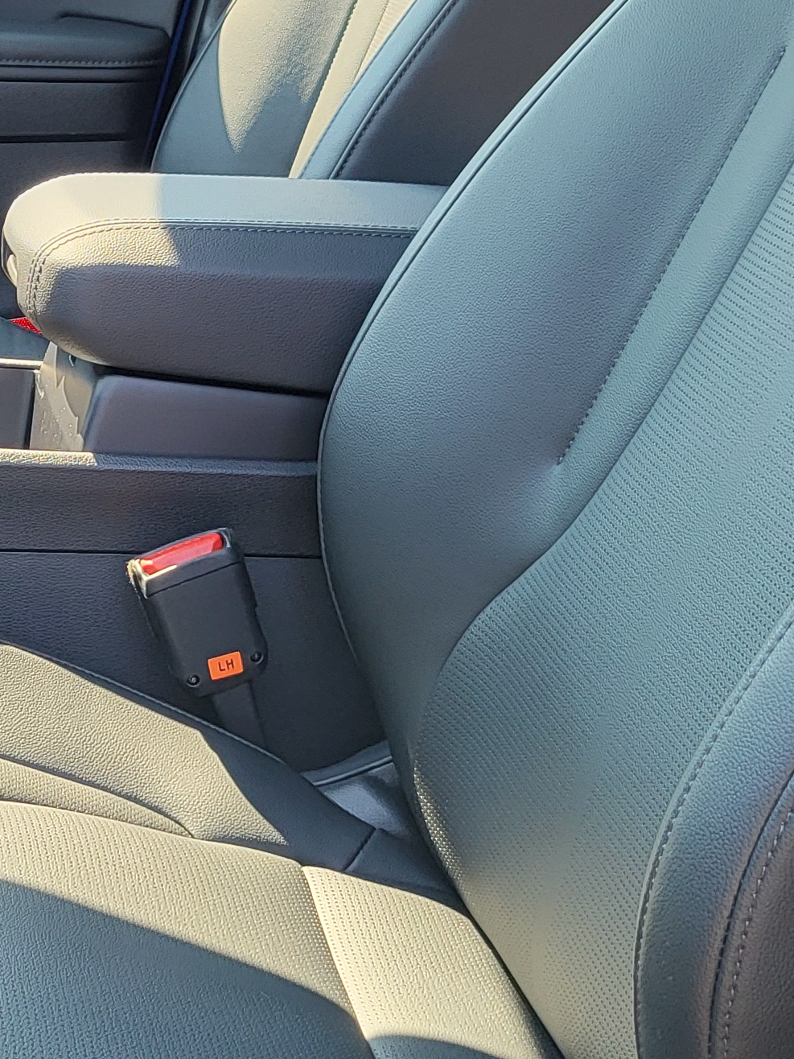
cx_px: -94
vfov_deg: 24.7
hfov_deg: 18.0
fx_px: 2416
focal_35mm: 79
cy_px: 472
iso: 40
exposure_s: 1/136
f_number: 1.8
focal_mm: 5.4
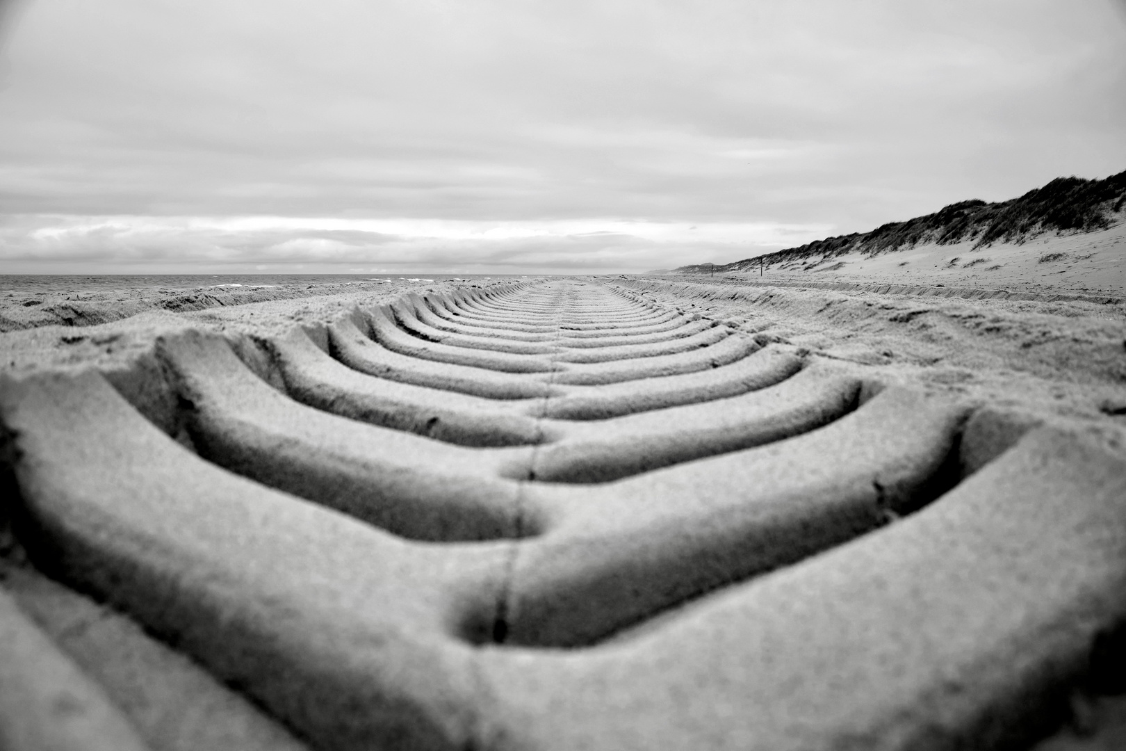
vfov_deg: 42.3
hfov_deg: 60.3
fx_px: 970
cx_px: 563
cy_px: 376
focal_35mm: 31
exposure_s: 1/500
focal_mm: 21
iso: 100
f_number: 4
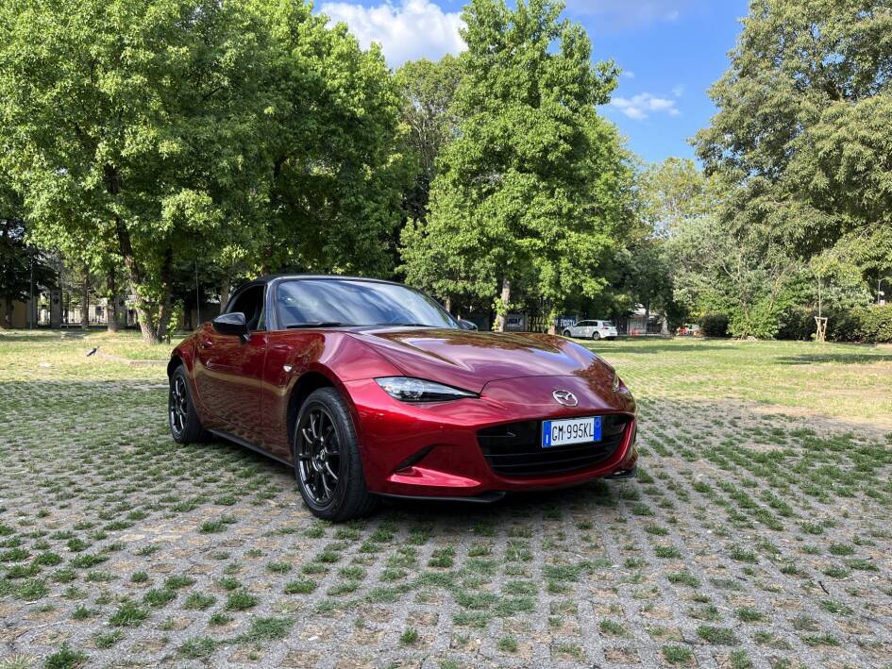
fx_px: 670
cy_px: 334
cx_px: 446
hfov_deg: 67.3
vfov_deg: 53.1
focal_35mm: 26
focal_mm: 5.1
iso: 50
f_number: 1.6
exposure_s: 1/727
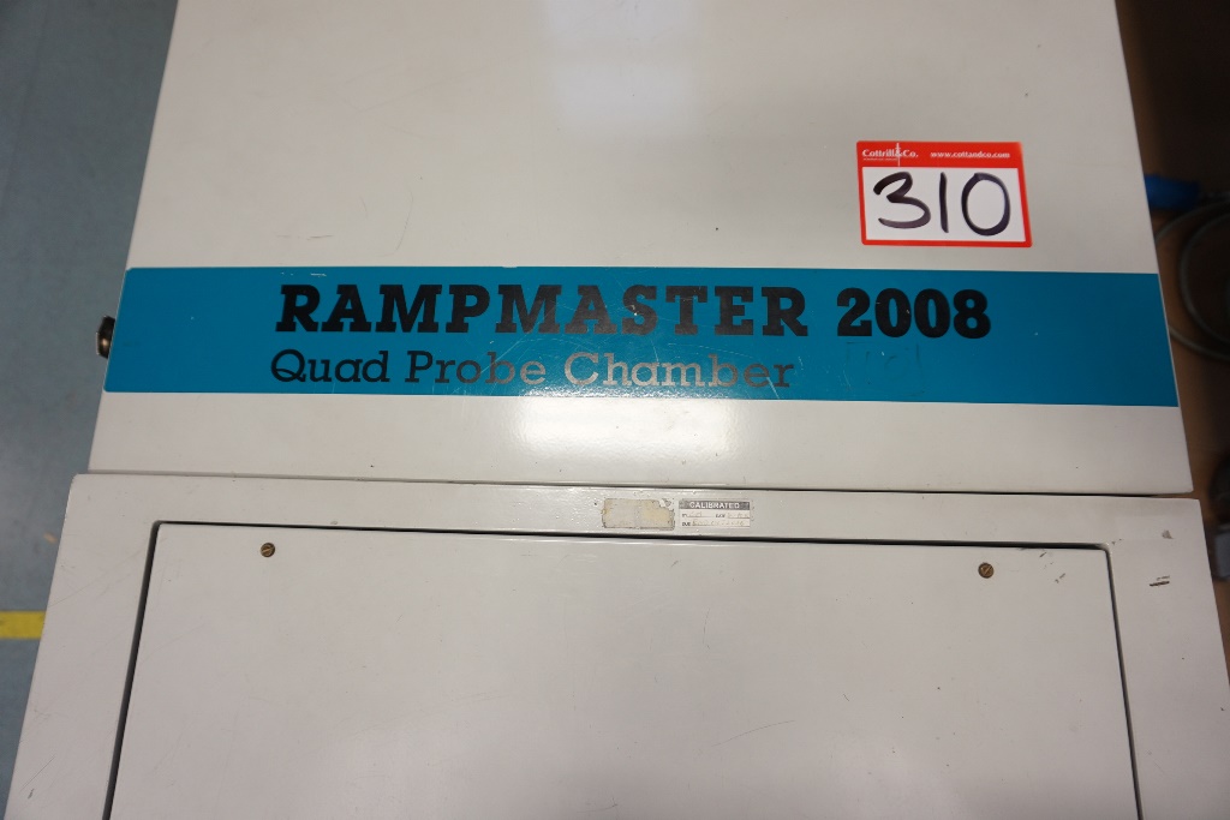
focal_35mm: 24
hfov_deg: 73.7
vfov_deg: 53.1
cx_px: 615
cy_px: 410
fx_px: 820
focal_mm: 16
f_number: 4
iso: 250
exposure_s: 1/60
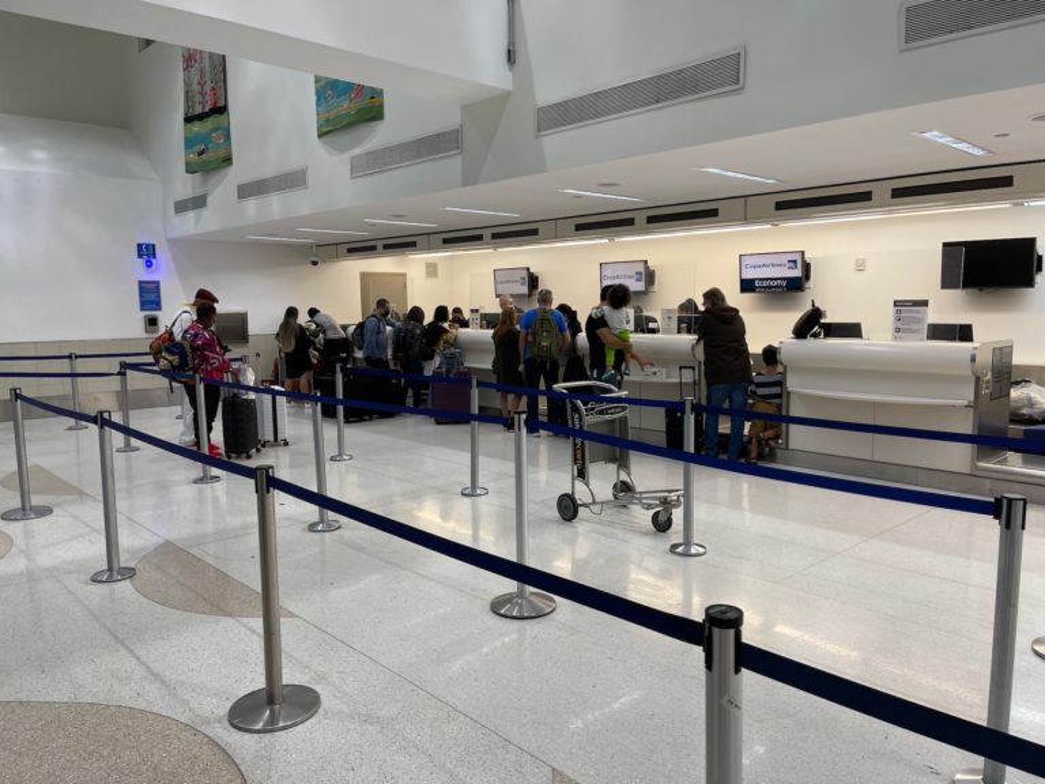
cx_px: 522
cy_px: 392
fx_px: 785
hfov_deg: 67.3
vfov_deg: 53.1
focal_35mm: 26
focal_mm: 5.1
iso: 100
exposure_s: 1/120
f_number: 1.6
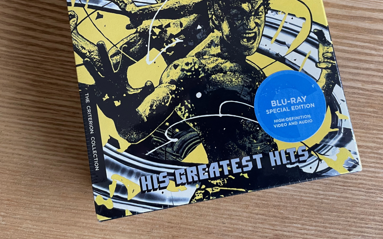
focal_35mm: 38
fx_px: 397
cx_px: 193
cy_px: 42
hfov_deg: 51.5
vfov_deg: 32.5
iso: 160
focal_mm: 4.2
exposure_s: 1/60
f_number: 1.6
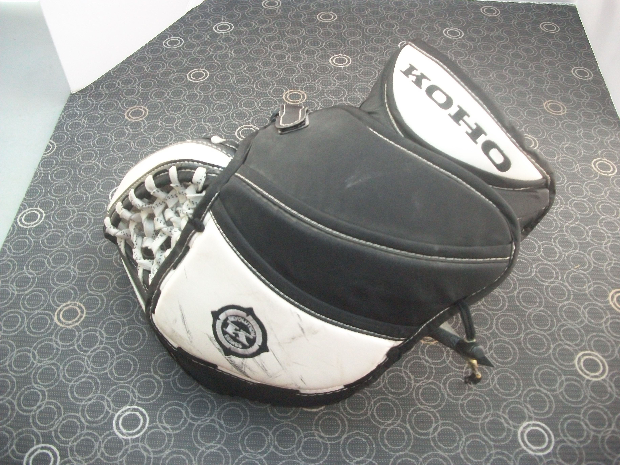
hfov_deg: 56.8
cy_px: 232
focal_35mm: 32
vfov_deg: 44.2
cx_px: 310
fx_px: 573
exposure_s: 1/500
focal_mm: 5.7
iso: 400
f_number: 2.9
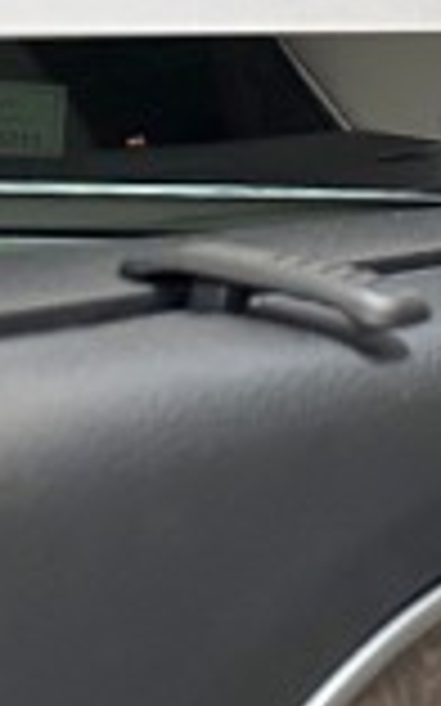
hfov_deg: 6.0
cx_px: 2034
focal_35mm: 166
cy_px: 571
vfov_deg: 12.6
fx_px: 3195
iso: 500
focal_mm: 6.86
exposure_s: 1/60
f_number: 1.78
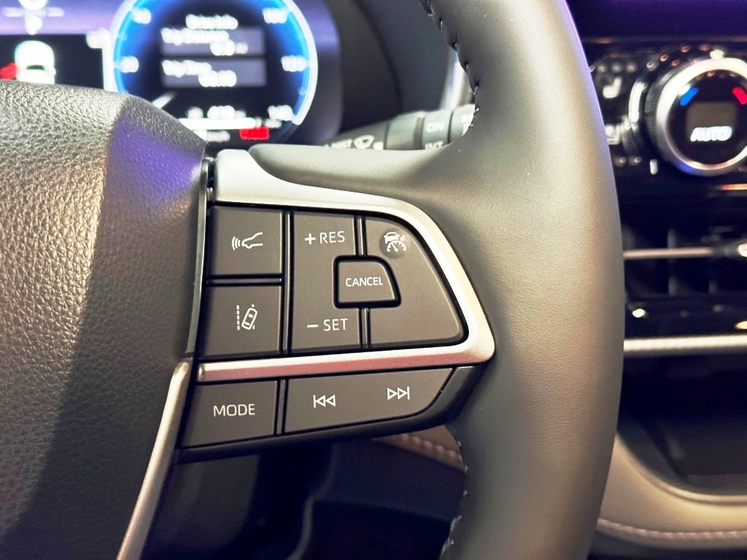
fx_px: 1036
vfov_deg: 30.3
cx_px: 374
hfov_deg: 39.7
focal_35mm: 48
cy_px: 280
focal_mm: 6.86
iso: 640
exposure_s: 1/30
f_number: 1.78
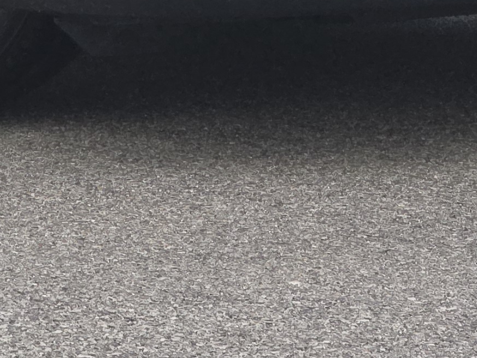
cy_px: -368
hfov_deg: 6.3
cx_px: 17
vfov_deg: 4.6
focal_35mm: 316
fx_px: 4355
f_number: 2.4
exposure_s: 1/415
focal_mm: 7.9
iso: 50
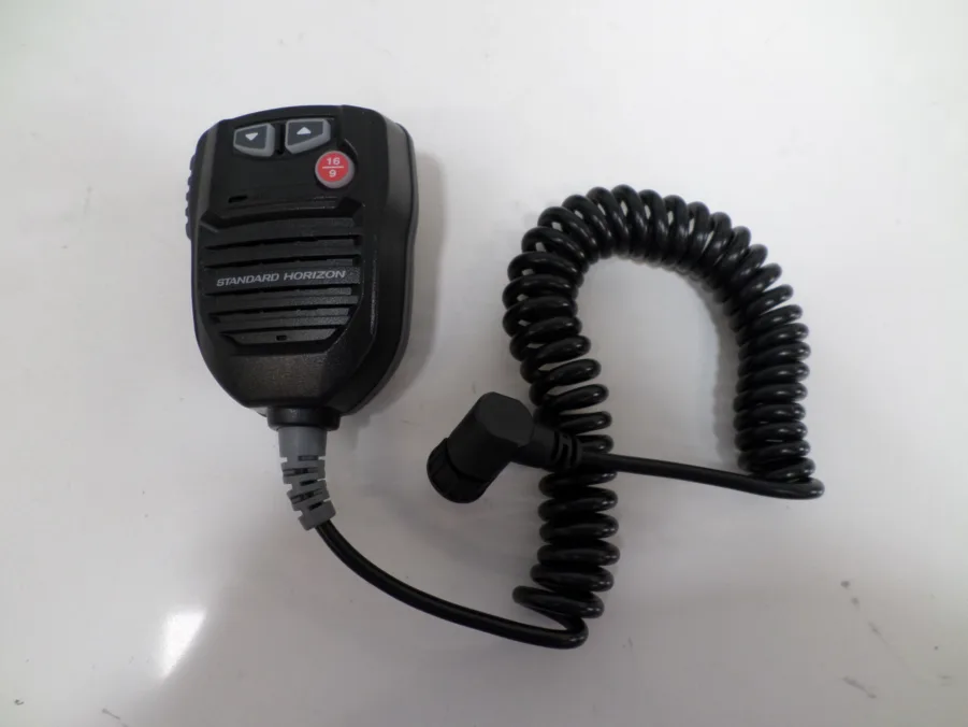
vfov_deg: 54.9
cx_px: 484
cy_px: 364
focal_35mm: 25
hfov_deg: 69.4
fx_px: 699
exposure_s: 1/30
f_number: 2.5
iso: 80
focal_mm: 4.5
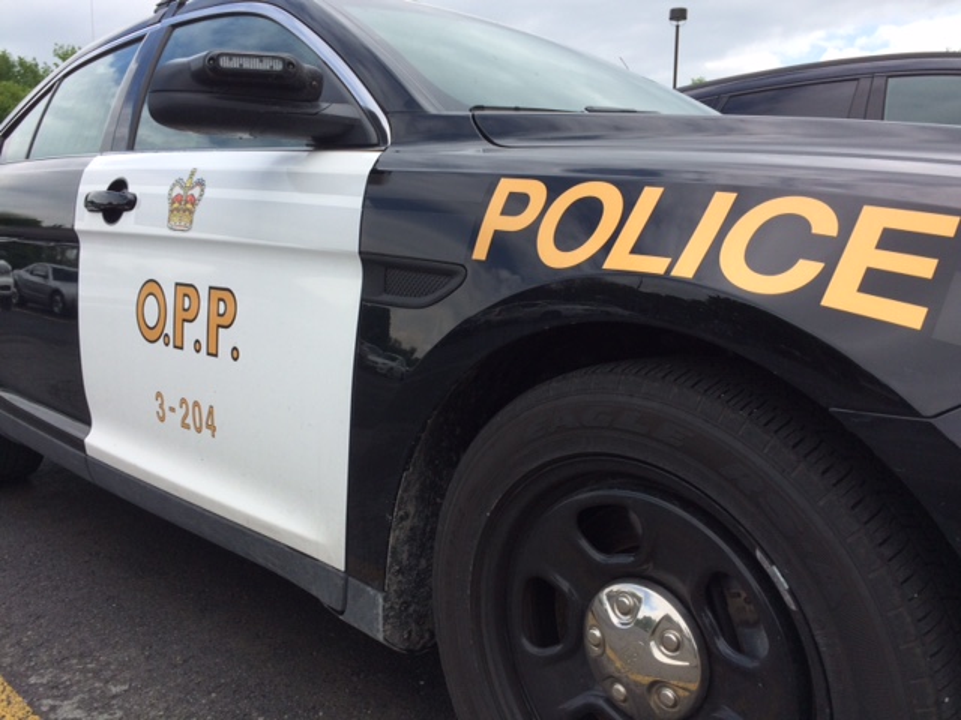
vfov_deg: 48.2
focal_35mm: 29
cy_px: 360
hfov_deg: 61.7
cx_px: 480
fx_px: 805
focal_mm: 4.15
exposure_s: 1/1414
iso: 32
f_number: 2.2
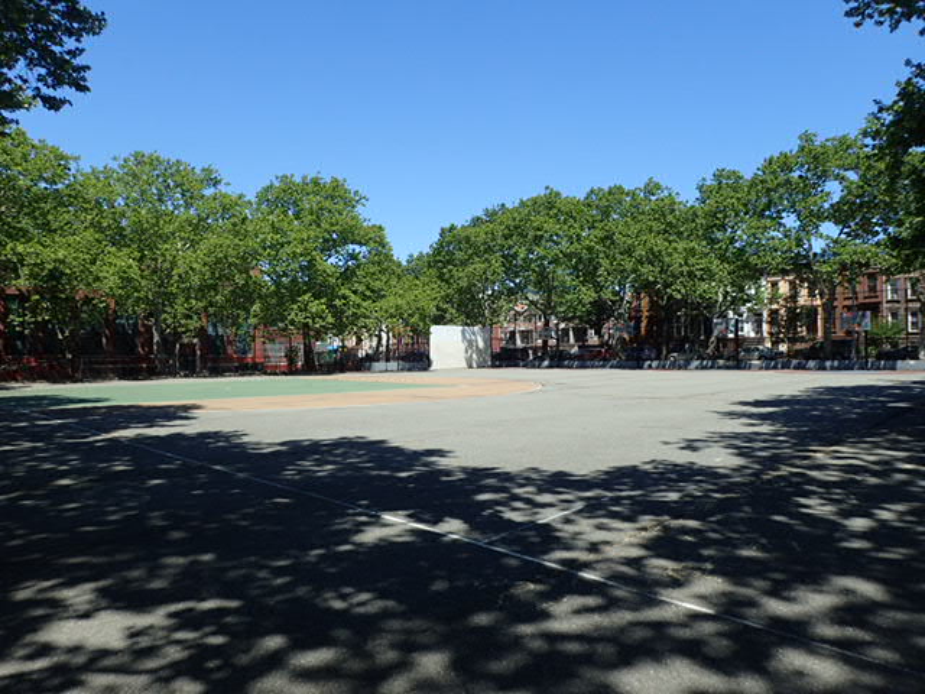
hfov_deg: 69.4
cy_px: 347
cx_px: 462
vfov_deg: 54.9
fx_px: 668
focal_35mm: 25
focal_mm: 4.5
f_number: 8
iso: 100
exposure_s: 1/125
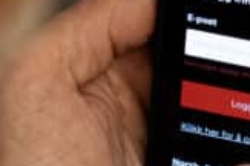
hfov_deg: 5.3
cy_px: 5
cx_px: 61
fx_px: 2717
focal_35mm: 392
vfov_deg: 3.5
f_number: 4
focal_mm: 55
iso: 1000
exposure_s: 1/100
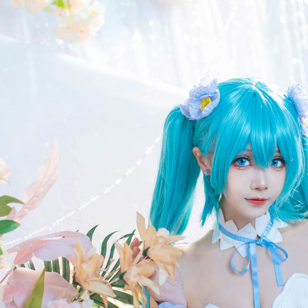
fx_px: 1097
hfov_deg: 15.9
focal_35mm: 109
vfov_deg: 15.9
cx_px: 225
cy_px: 251
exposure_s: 1/100
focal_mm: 50
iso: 100
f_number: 1.8
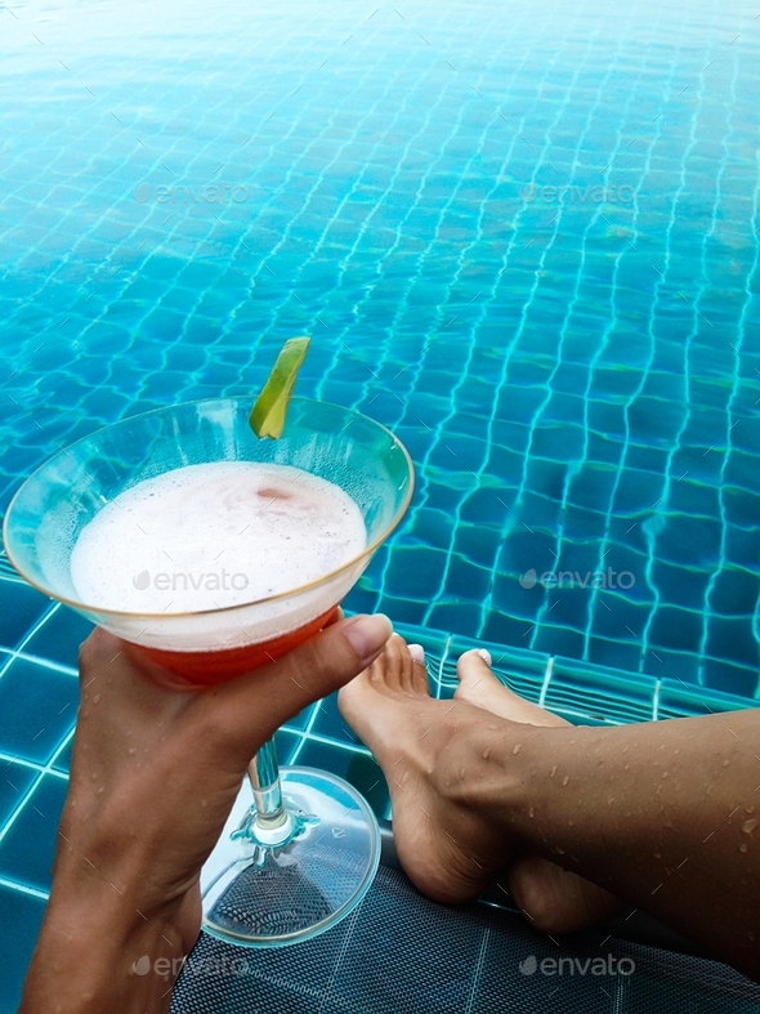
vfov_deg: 55.4
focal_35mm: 33
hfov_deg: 42.9
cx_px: 380
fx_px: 966
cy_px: 507
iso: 50
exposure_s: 1/40
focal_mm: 4.12
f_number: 2.4
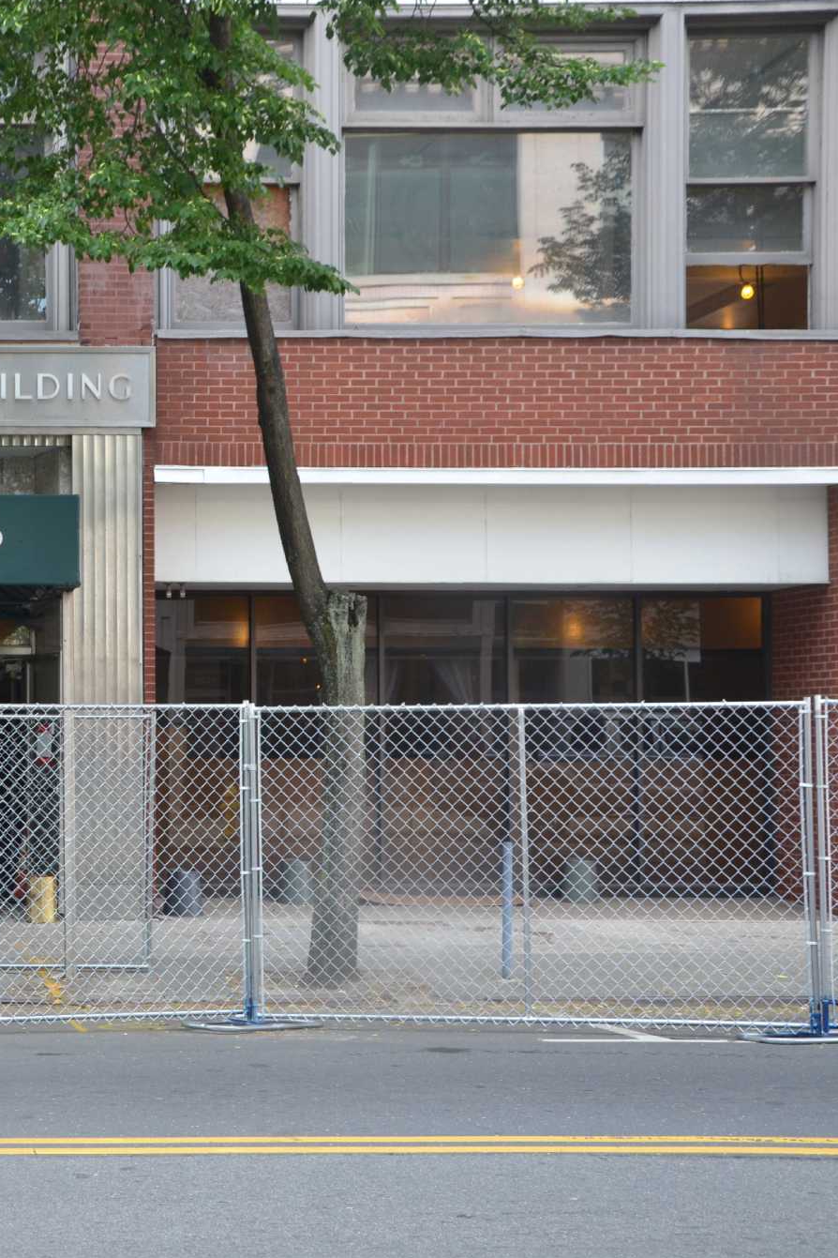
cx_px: -60
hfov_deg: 20.4
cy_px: 629
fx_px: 2234
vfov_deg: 31.4
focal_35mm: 64
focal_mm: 28
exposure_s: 1/125
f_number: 5.6
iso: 280
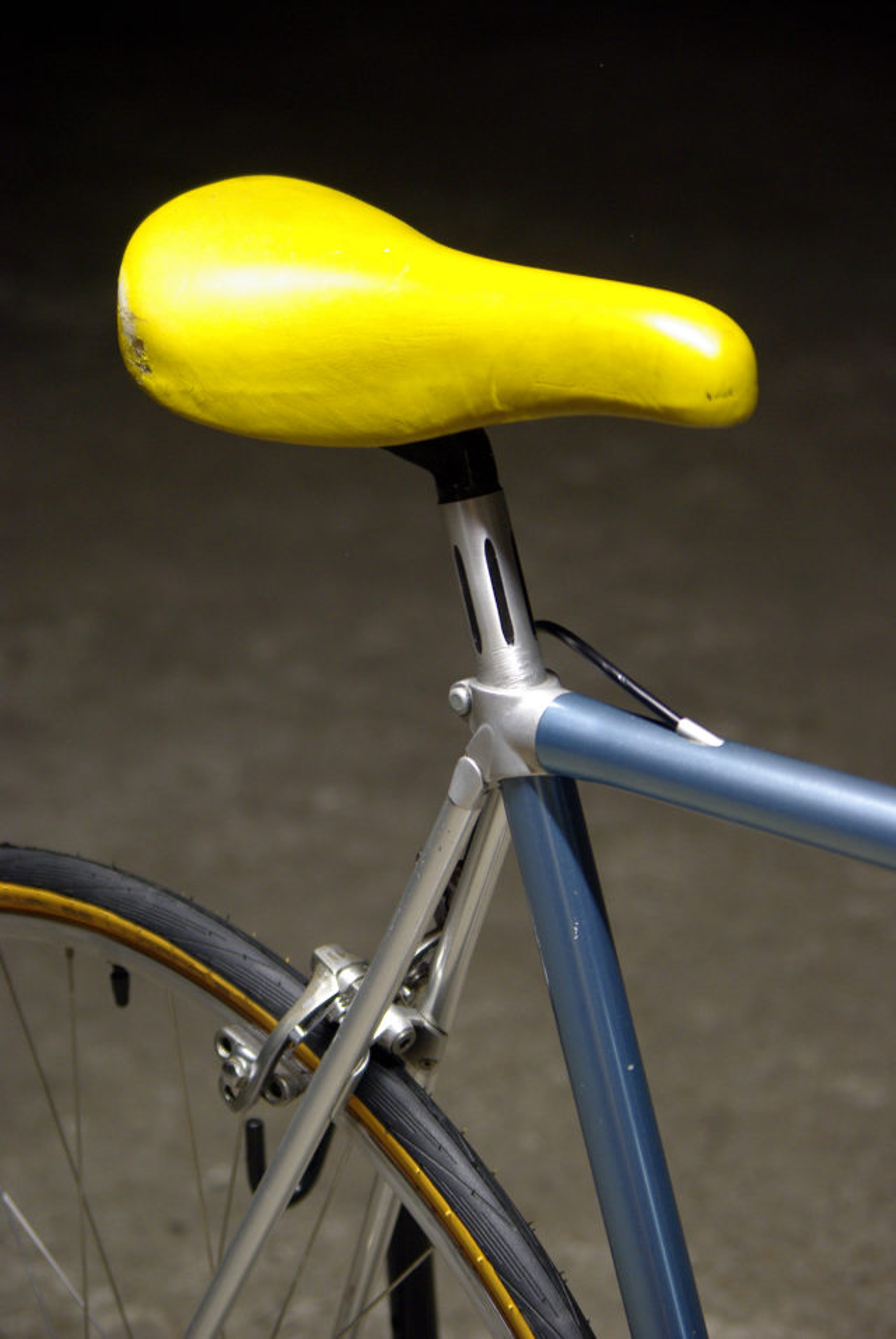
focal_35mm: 94
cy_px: 670
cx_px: 448
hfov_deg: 14.6
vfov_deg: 21.7
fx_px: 3499
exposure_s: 1/8
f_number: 4.5
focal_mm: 63
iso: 400
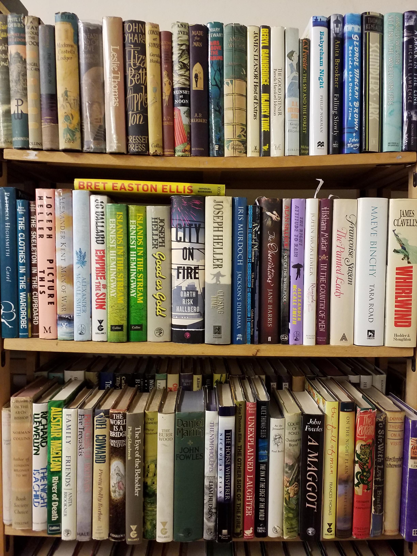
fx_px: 434
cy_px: 278
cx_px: 208
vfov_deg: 65.3
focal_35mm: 27
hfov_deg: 51.4
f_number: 1.9
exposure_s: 1/25
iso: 250
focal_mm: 3.6
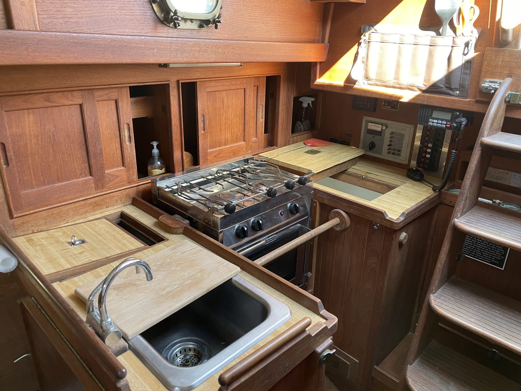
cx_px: 260
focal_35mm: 26
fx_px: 391
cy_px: 196
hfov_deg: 67.3
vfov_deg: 53.1
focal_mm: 4.2
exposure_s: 1/71
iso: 125
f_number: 1.6
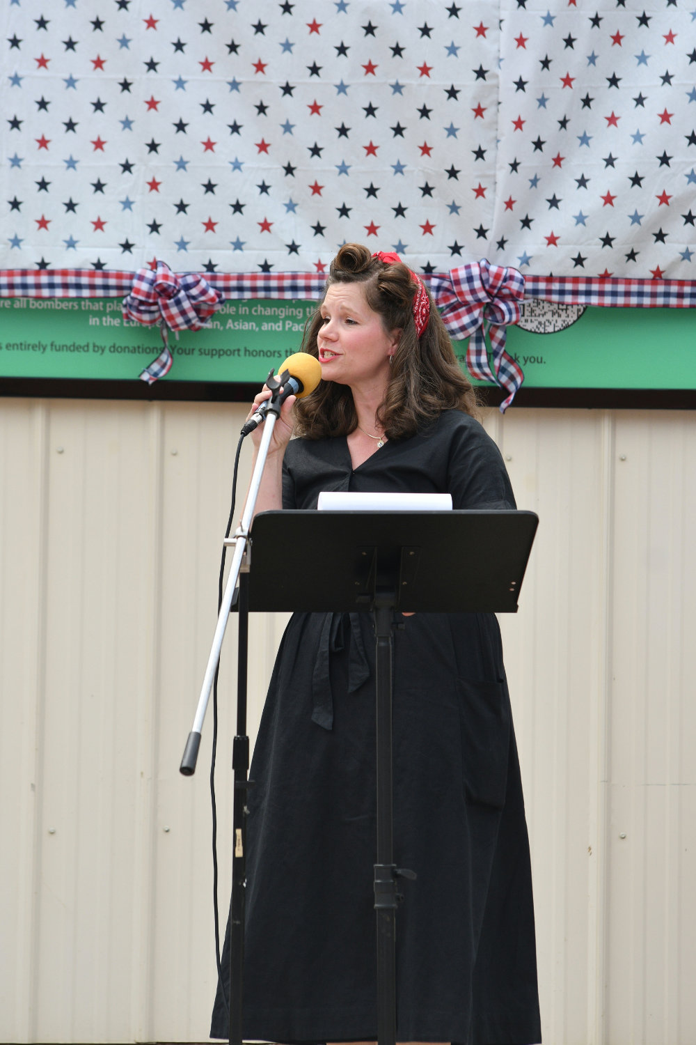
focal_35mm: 255
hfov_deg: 5.4
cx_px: 348
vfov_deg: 8.1
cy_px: 522
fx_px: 7394
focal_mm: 170
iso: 400
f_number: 5
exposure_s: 1/1250
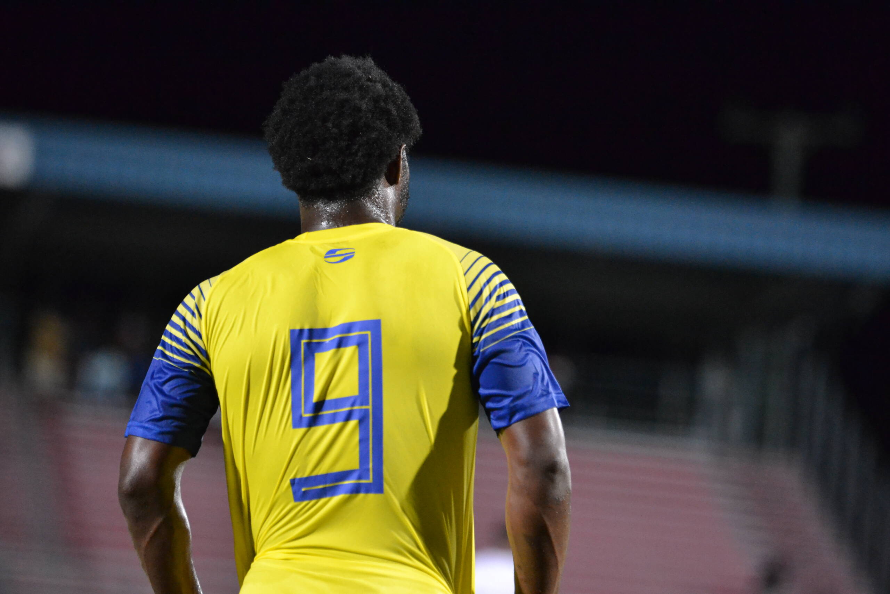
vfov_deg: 5.6
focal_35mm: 248
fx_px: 6119
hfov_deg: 8.3
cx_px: 445
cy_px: 297
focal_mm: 165
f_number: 2.8
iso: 3200
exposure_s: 1/125
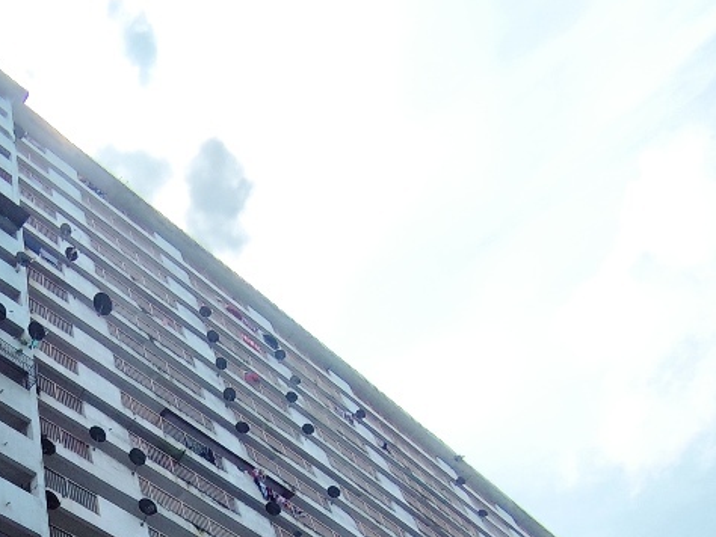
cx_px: 79
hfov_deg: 38.5
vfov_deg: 27.2
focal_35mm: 46
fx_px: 952
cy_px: 670
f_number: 2.2
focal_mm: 1.65
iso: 50
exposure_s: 1/2605
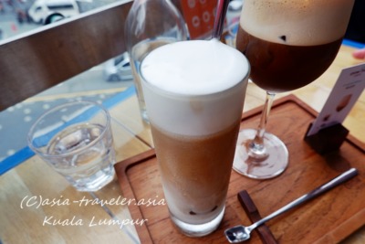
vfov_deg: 55.1
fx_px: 233
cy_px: 122
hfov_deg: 76.1
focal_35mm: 23
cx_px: 182
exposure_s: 1/480
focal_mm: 15
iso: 200
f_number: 5.6
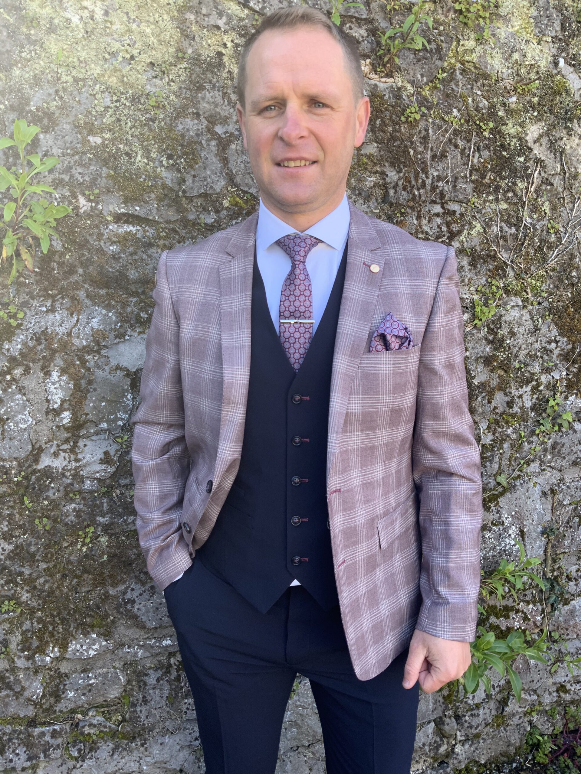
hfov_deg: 48.2
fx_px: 649
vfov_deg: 61.7
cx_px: 290
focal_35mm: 29
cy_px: 387
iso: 16
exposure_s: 1/137
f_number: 1.8
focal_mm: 3
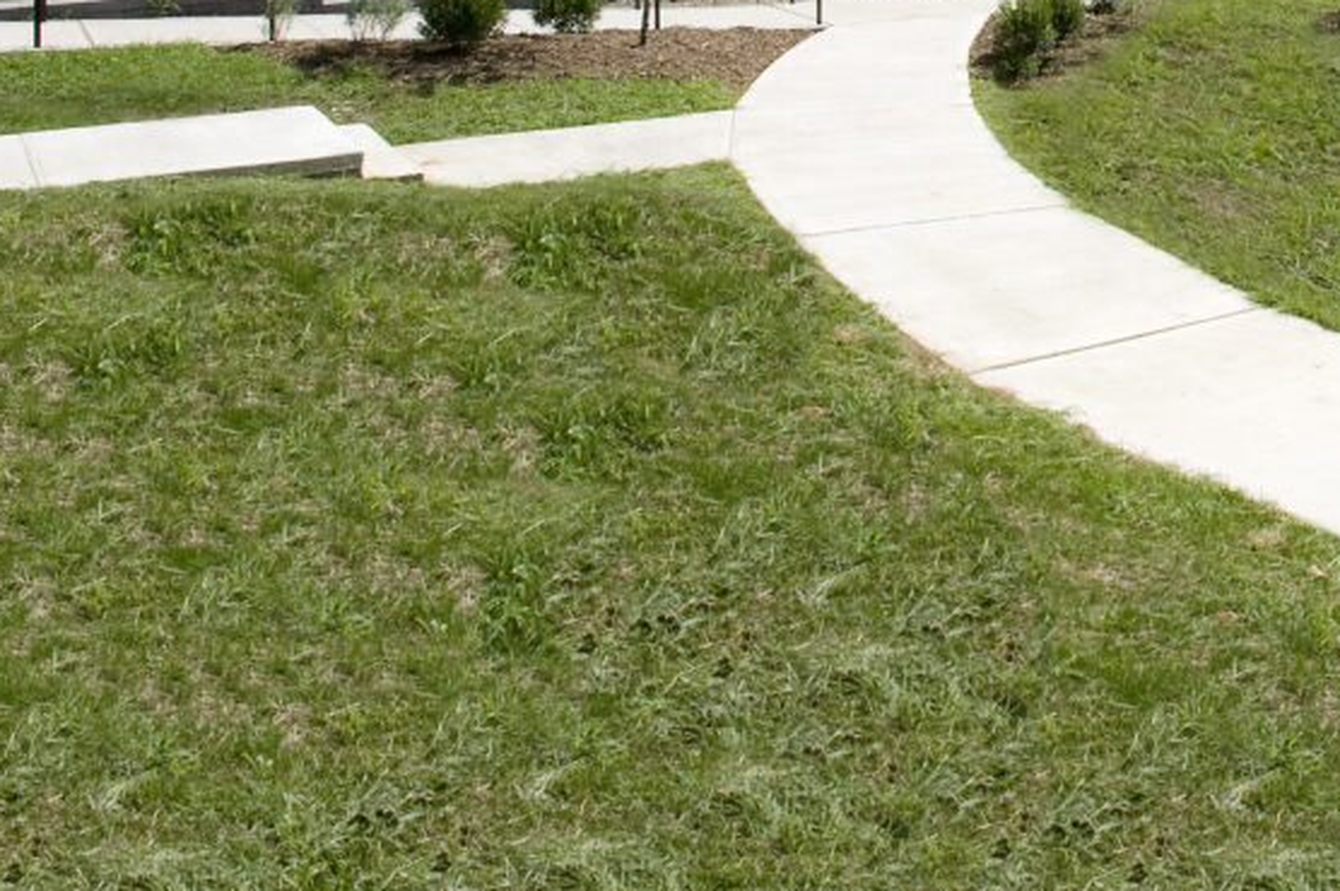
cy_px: -308
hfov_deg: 37.1
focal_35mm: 47
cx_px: 1374
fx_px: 1748
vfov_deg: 24.5
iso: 200
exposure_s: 1/180
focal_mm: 17
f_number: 16
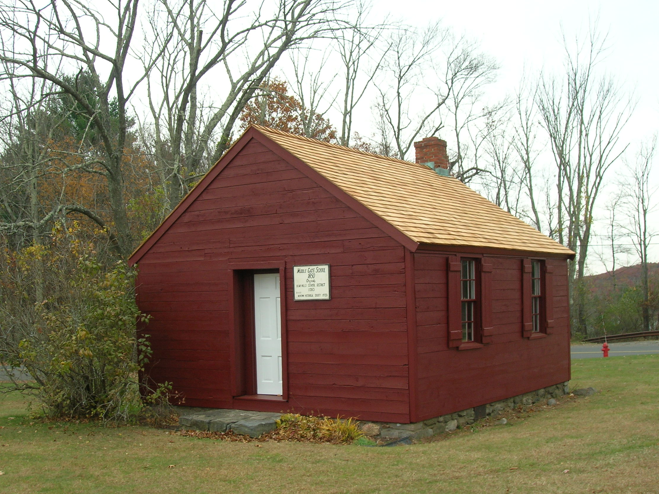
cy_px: 252
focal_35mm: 43
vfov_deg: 33.6
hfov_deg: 43.8
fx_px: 819
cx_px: 324
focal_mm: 7
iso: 50
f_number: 5.2
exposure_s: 1/49
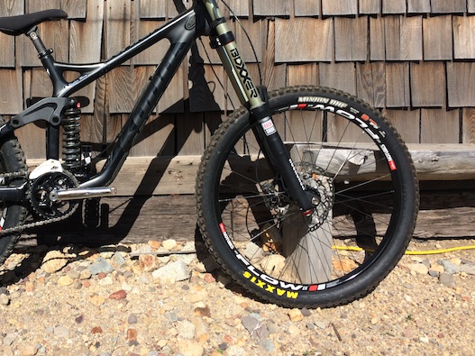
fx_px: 604
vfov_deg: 32.2
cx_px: 132
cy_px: 88
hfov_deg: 41.9
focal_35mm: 44
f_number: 2.2
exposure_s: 1/2283
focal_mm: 4.15
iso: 32
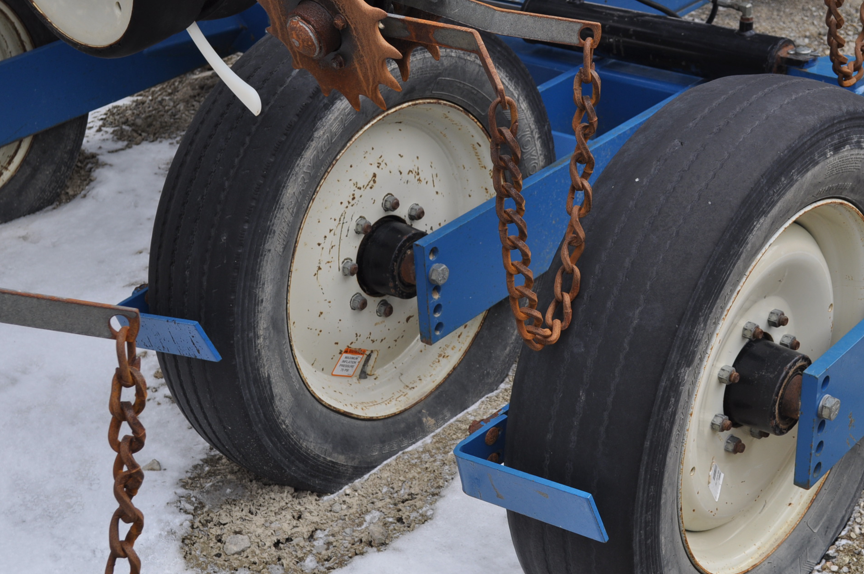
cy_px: 304
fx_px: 1428
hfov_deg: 33.7
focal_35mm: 60
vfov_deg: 22.7
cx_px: 436
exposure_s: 1/200
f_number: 7.1
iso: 200
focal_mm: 35
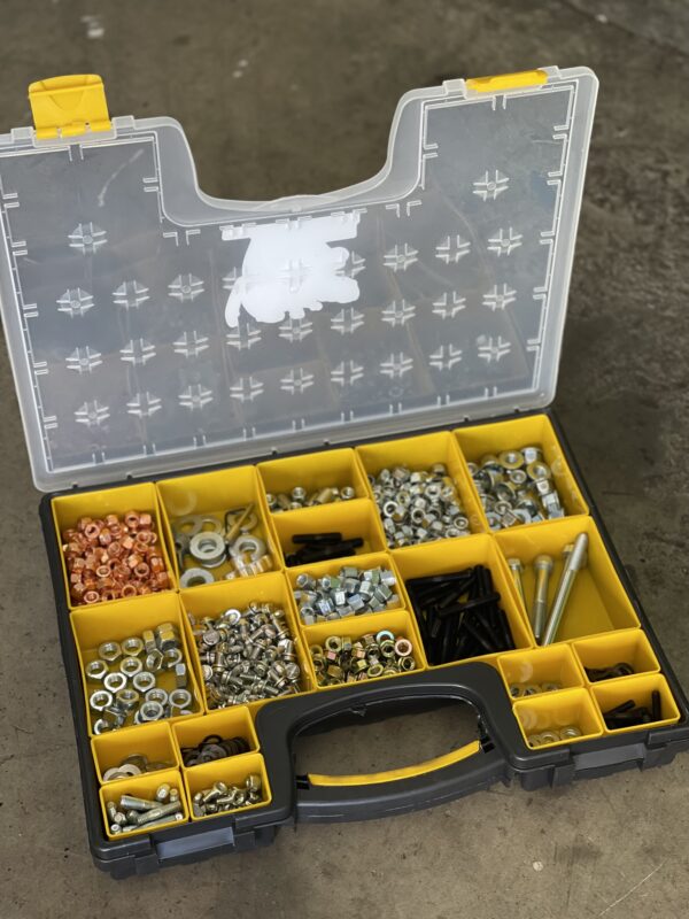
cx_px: 344
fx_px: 1698
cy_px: 460
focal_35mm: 64
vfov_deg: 30.3
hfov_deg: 22.9
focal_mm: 7.5
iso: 125
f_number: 2.2
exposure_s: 1/120
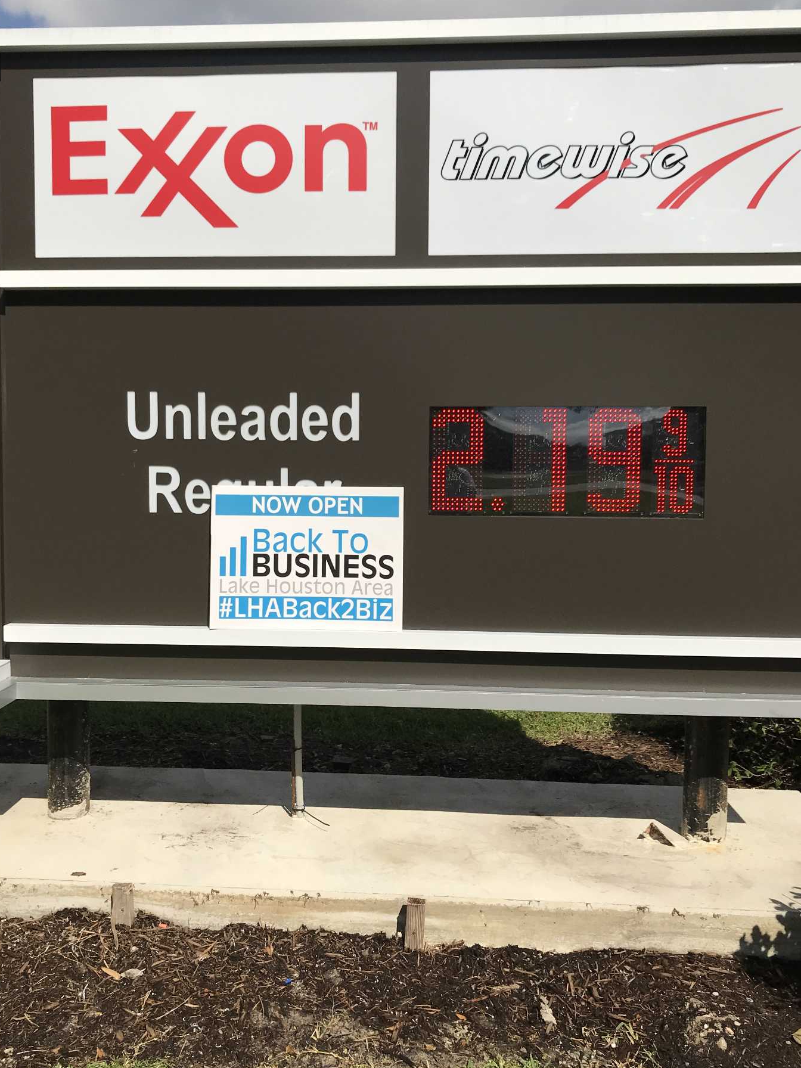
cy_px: 521
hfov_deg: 44.1
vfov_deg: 56.8
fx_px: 987
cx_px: 354
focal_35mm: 32
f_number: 1.8
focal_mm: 3.99
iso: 20
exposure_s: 1/5319
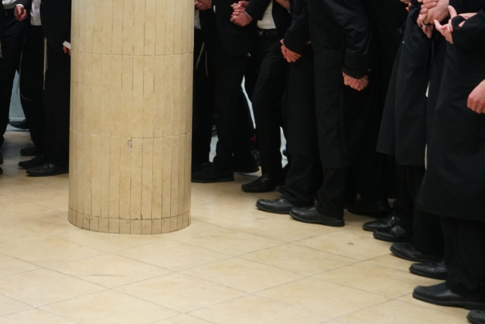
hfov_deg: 23.0
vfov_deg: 15.7
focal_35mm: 85
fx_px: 1146
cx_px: 8
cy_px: -5
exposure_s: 1/90
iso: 1000
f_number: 4.5
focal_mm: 27
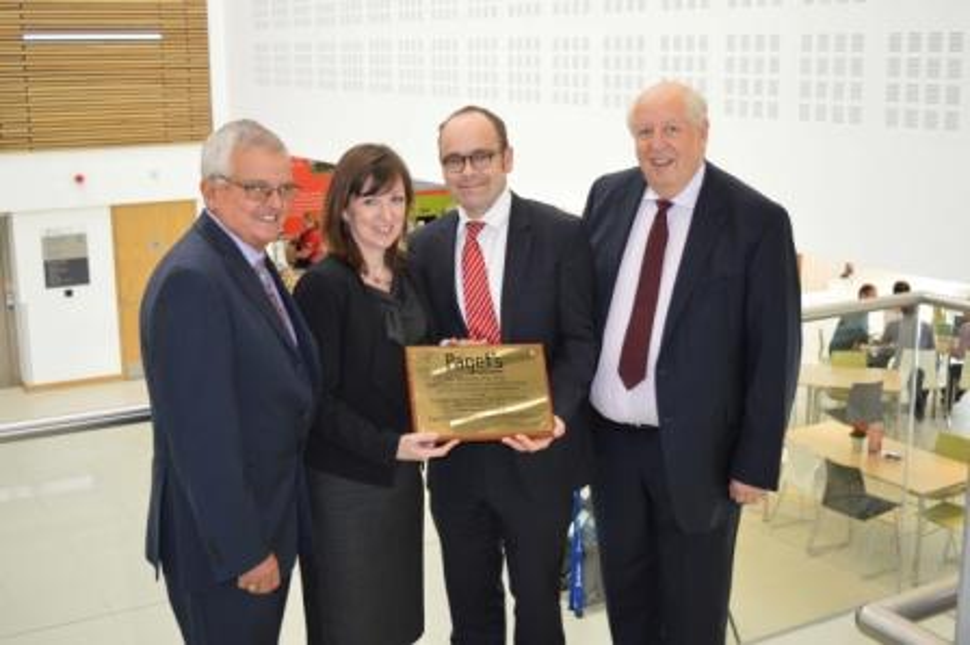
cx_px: 485
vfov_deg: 28.9
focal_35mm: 46
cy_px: 322
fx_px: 1252
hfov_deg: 42.4
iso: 500
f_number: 4.2
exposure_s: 1/60
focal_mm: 31
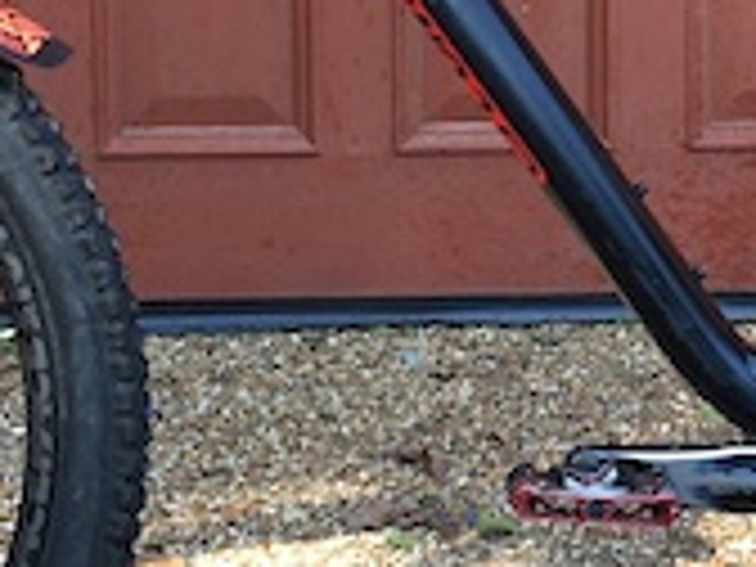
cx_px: 576
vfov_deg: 10.7
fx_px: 3014
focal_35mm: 138
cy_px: 9
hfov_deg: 14.2
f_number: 2.2
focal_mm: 4.15
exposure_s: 1/100
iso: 25
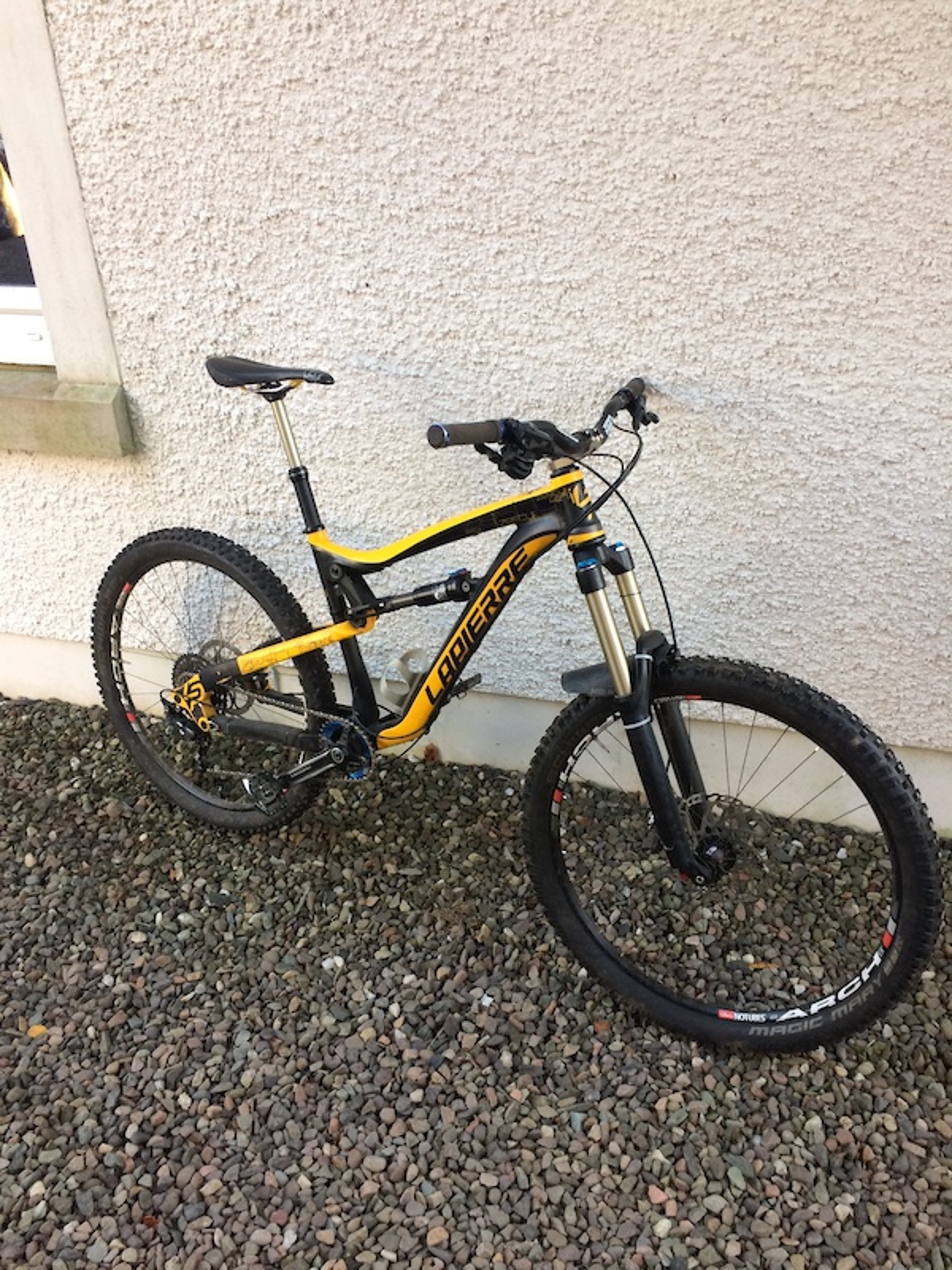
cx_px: 476
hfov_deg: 48.2
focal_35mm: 29
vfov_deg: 61.7
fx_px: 1063
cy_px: 635
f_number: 2.2
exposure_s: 1/33
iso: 40
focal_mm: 4.15
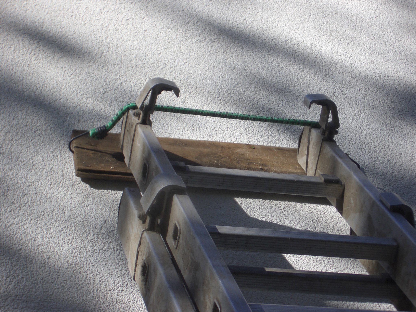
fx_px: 1262
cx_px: 208
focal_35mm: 105
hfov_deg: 18.7
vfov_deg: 14.1
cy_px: 156
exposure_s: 1/400
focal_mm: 17.4
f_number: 4.8
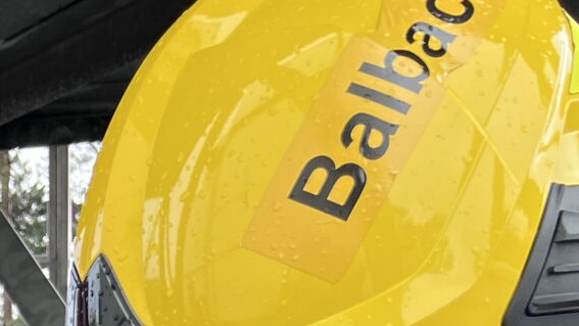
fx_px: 1535
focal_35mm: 100
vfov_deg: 10.7
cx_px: -254
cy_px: 729
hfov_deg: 19.1
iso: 40
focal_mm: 5.7
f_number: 1.5
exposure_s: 1/199
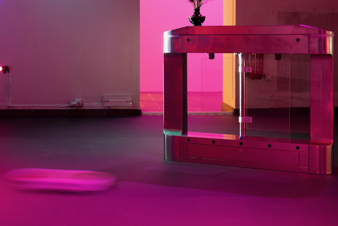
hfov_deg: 30.4
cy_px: 48
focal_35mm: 65
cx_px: 81
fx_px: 610
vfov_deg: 20.7
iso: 320
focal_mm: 35
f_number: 5.6
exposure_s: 1.6
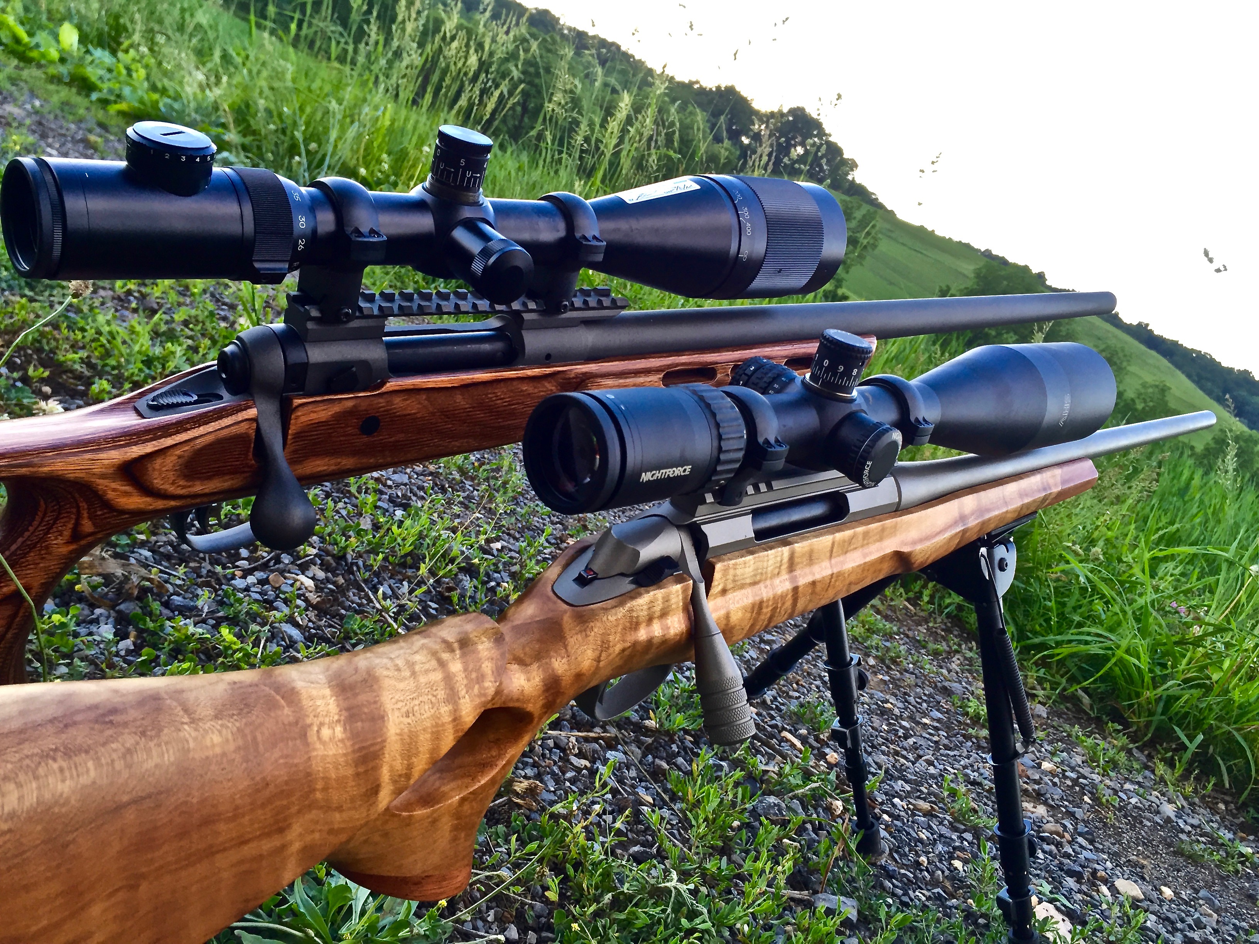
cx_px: 630
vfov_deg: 48.2
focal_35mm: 29
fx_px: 1055
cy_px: 472
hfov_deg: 61.7
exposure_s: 1/120
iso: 50
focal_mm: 4.15
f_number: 2.2
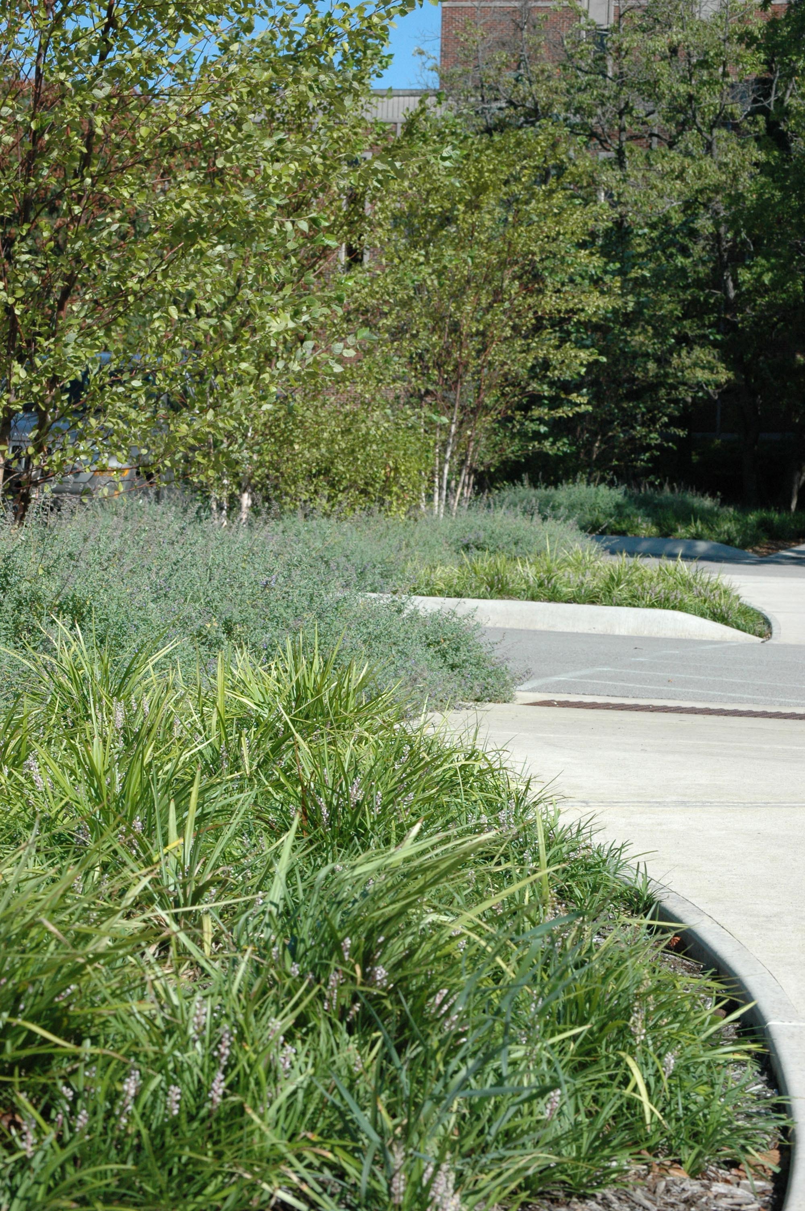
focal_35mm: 102
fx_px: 3427
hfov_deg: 13.4
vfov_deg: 20.0
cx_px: 402
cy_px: 606
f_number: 11
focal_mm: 68
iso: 640
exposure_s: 1/500
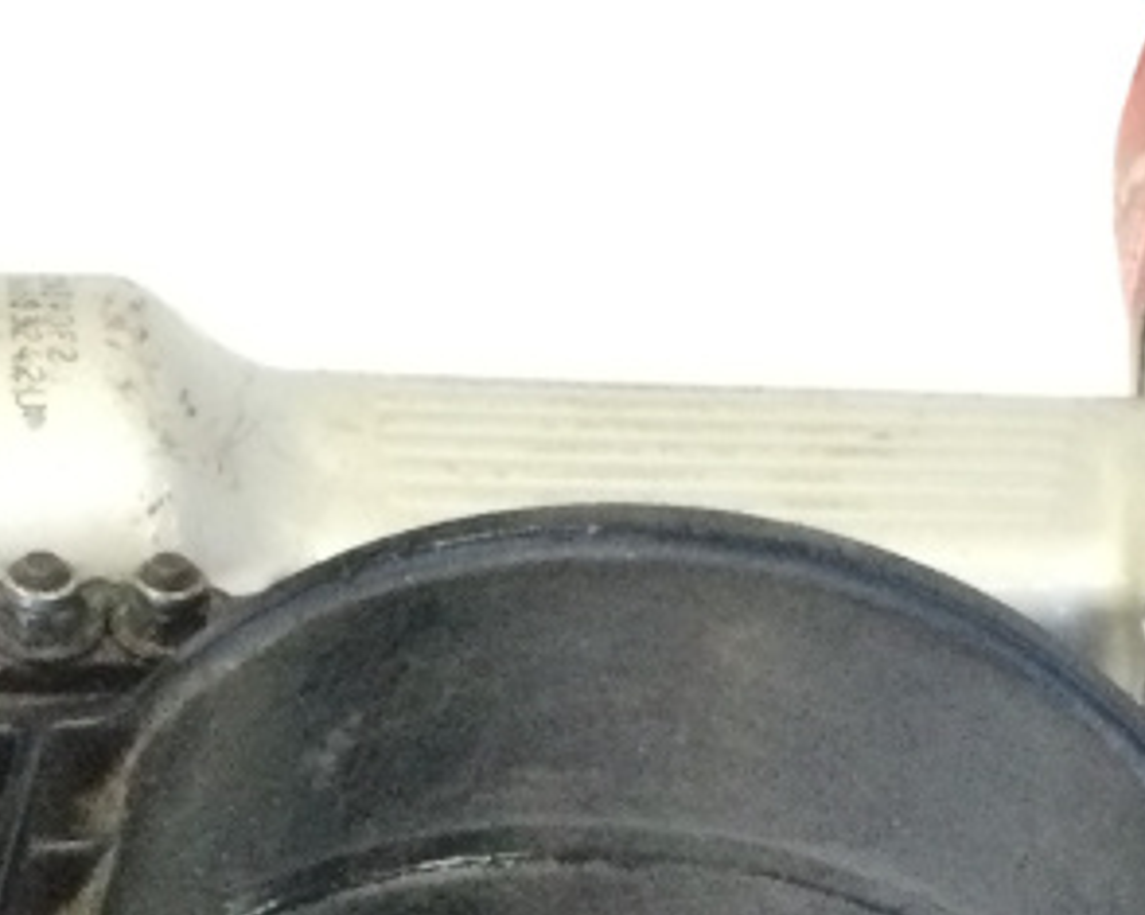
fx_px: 3489
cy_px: 1036
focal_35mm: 103
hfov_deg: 18.3
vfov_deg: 14.6
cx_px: 1090
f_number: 2.4
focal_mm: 3.3
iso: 160
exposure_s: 1/30
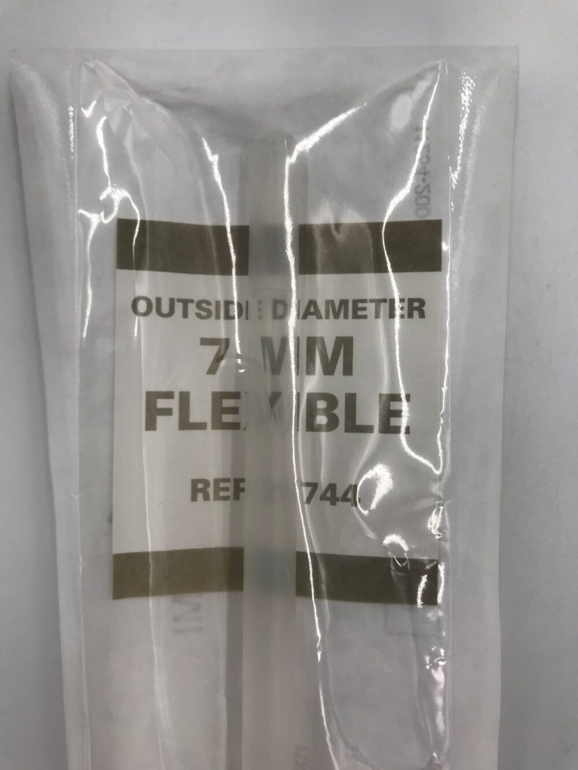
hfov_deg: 49.8
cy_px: 385
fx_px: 623
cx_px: 289
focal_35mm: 28
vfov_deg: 63.4
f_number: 1.8
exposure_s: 1/157
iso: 20
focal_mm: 3.99
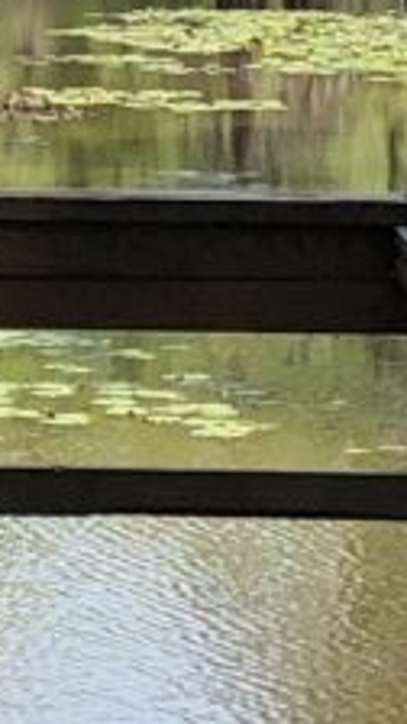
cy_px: 158
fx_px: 5007
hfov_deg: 4.6
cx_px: 3
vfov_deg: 8.3
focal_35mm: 261
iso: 20
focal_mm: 3.99
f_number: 1.8
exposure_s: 1/796
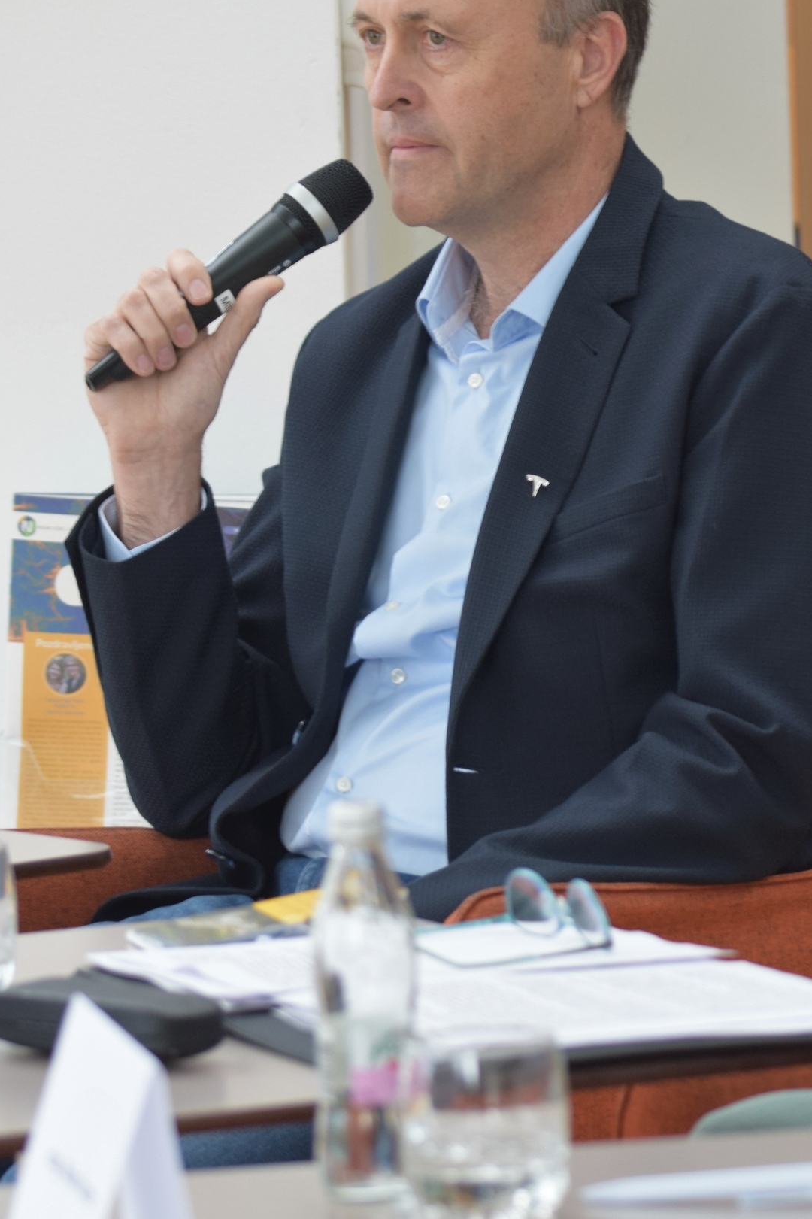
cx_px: 474
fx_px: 6315
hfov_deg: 7.4
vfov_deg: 11.0
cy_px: 539
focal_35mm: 187
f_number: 4
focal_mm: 105
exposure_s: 1/60
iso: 400
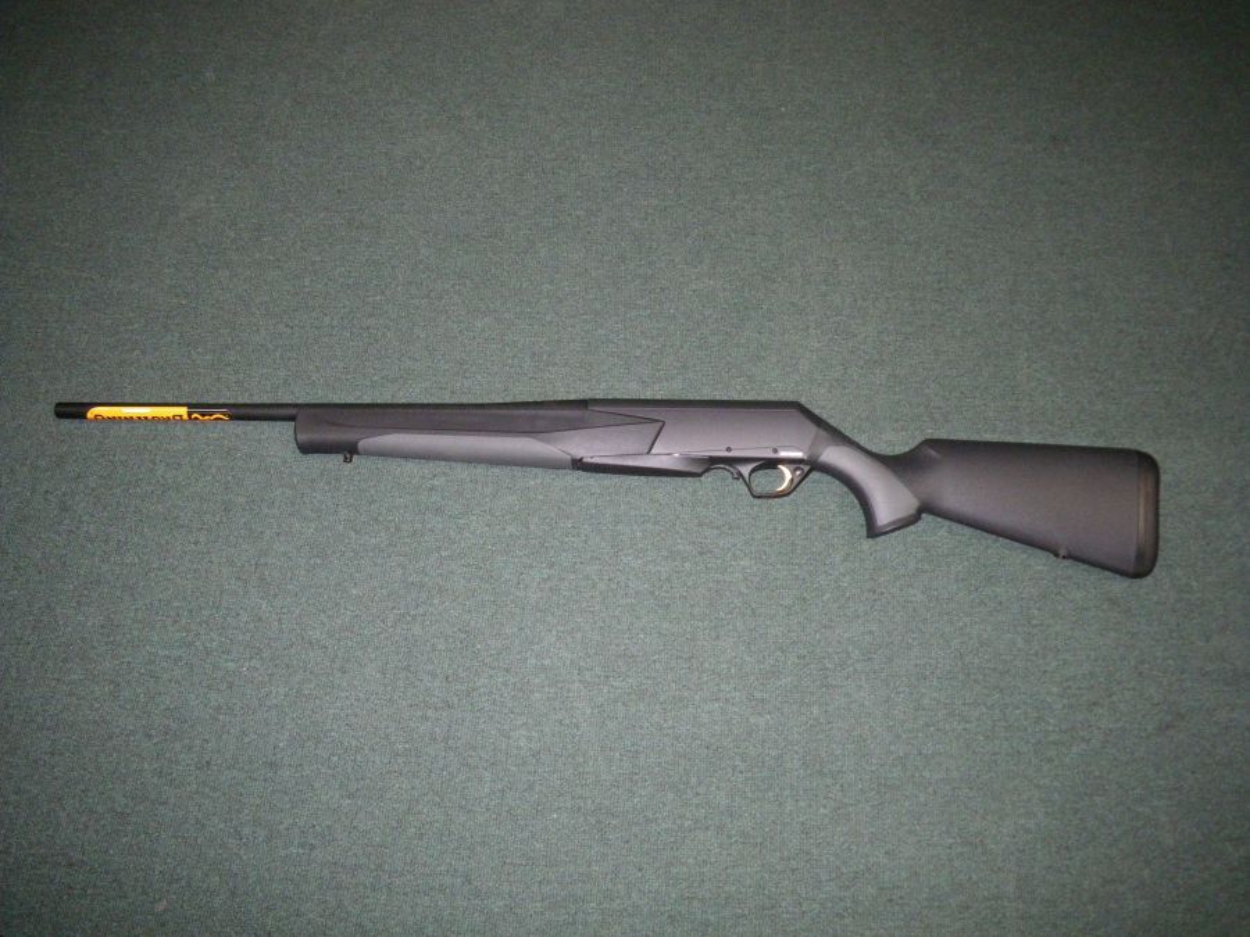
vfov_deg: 49.7
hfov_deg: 63.4
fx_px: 1011
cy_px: 468
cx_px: 625
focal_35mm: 28
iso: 400
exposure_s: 1/50
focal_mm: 5
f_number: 3.5
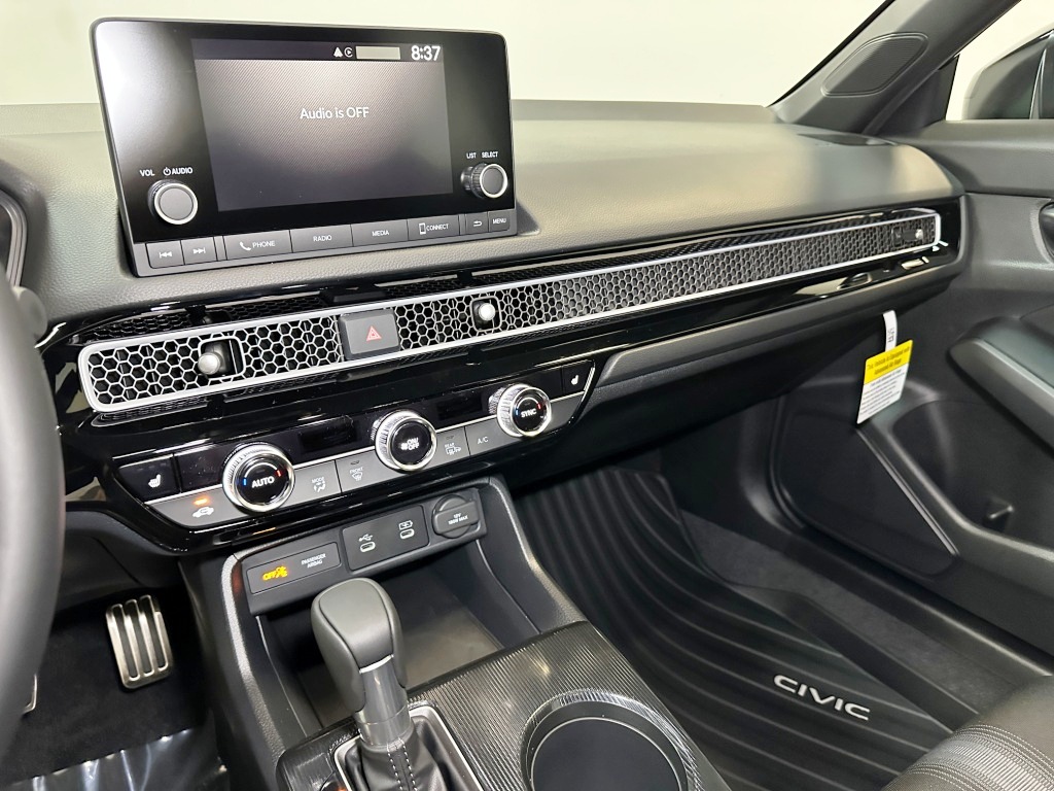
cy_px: 396
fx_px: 731
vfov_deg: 56.8
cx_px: 527
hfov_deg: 71.6
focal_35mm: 24
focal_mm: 6.86
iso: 1000
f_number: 1.78
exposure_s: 1/40
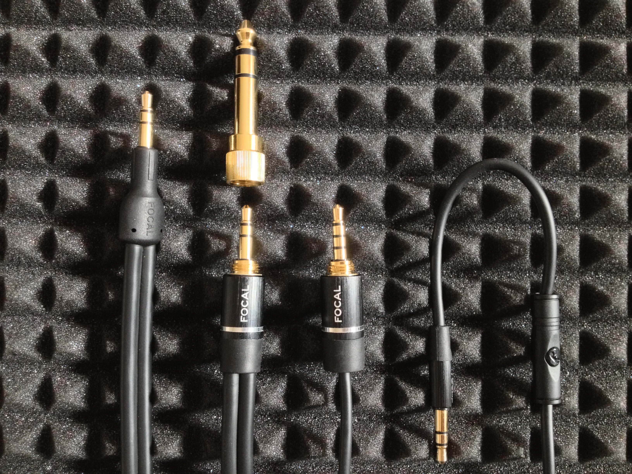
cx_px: 316
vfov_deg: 40.7
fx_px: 639
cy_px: 237
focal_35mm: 35
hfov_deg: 52.6
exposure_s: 1/20
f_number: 2.4
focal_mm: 4.28
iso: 320
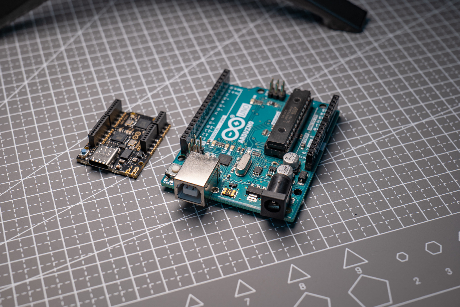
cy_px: 154
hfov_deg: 33.4
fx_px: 767
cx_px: 230
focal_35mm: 60
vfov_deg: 22.6
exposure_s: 1/60
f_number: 8
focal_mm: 60
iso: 125
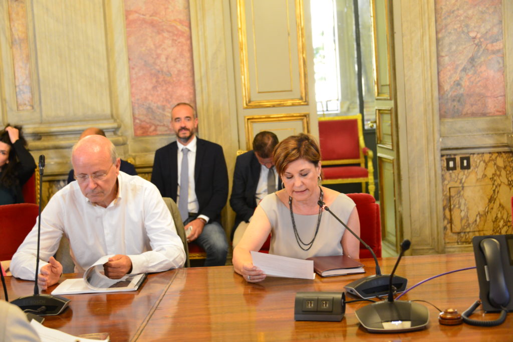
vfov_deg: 24.2
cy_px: 171
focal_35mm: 56
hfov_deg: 35.6
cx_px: 256
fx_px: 798
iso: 4000
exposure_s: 1/30
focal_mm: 56
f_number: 4.5
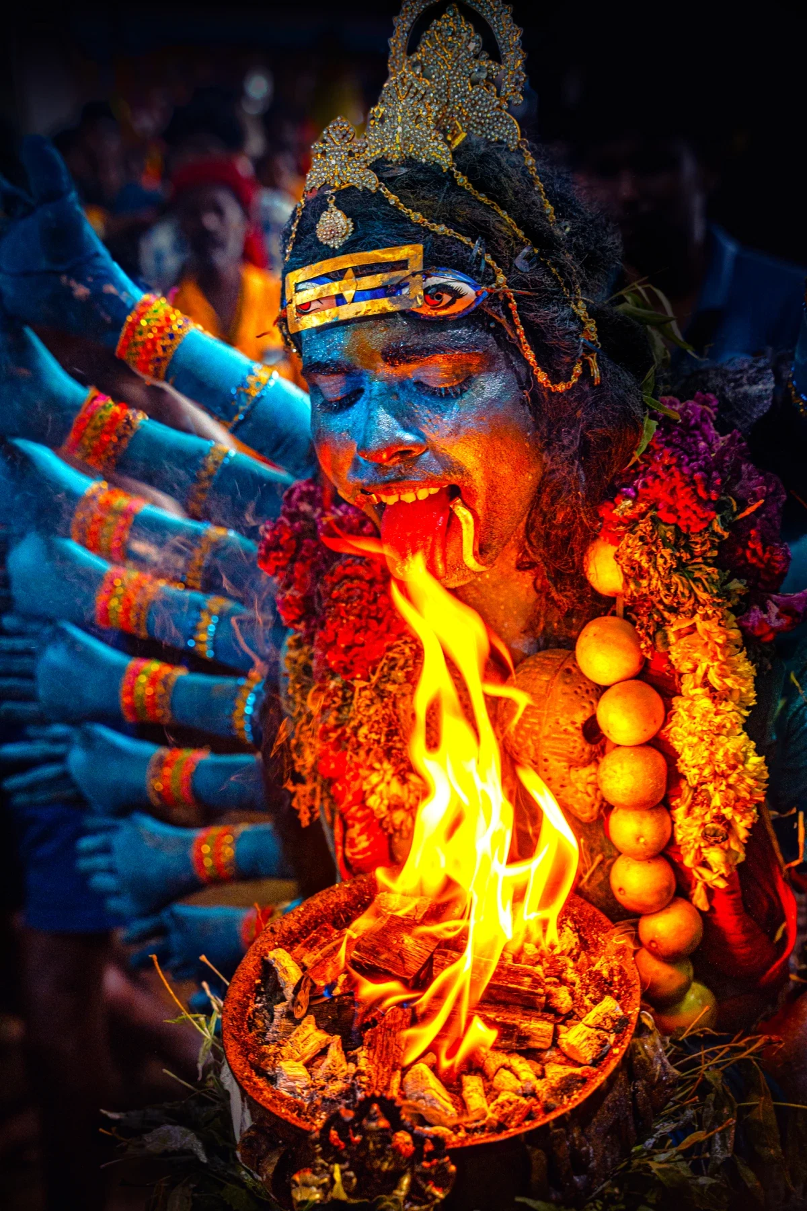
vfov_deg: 42.7
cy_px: 606
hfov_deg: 29.2
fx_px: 1550
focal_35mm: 46
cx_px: 404
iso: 1000
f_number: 4
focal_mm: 46.1
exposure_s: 1/250
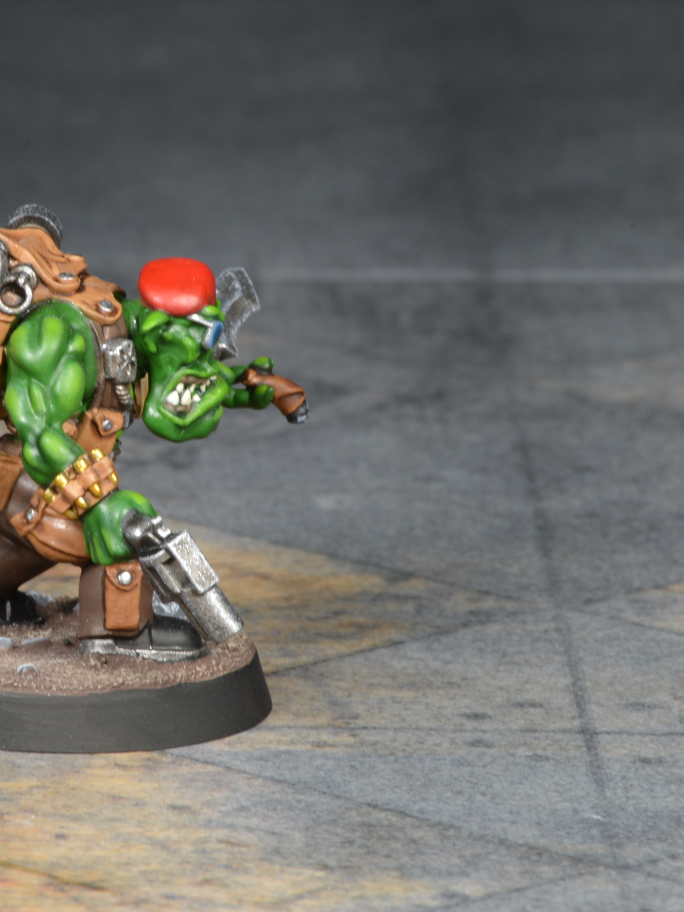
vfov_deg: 4.6
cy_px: 456
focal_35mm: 434
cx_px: 65
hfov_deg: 3.4
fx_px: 11437
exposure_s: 1/1.6
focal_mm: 200
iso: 100
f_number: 32
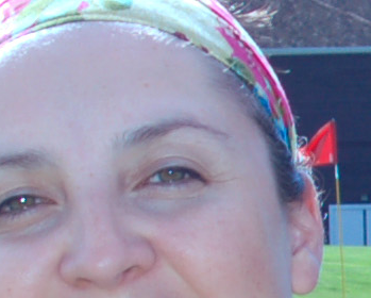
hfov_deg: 5.4
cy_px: 383
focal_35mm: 339
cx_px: 1051
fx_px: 3726
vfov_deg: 4.6
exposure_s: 1/200
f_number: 9
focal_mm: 28
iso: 200
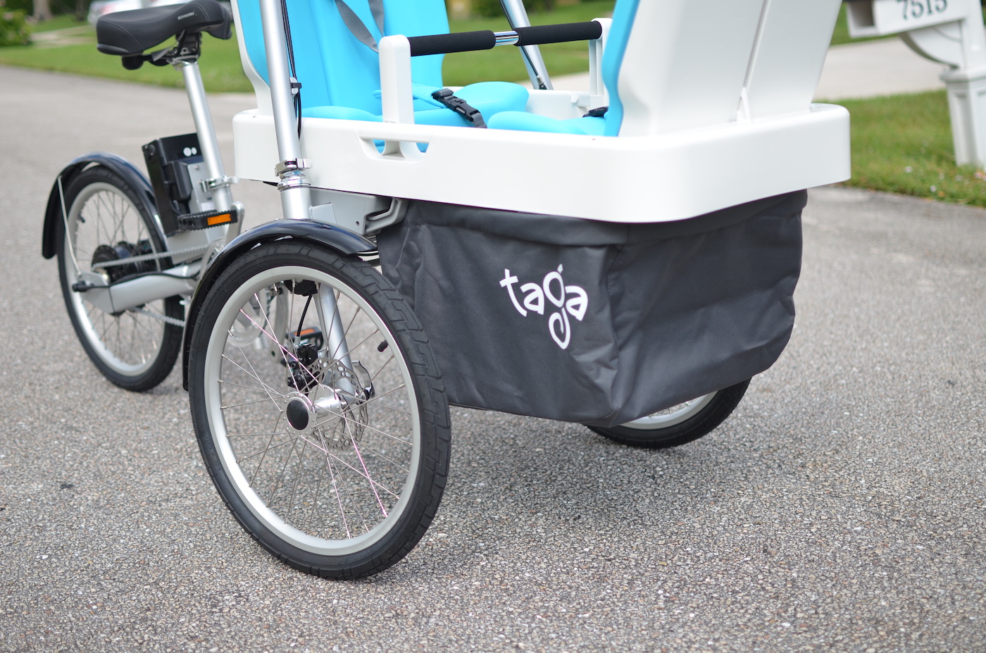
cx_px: 493
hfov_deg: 37.9
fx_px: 1435
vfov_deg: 25.6
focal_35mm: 52
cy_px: 326
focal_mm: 35
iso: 160
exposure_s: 1/2000
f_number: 1.8
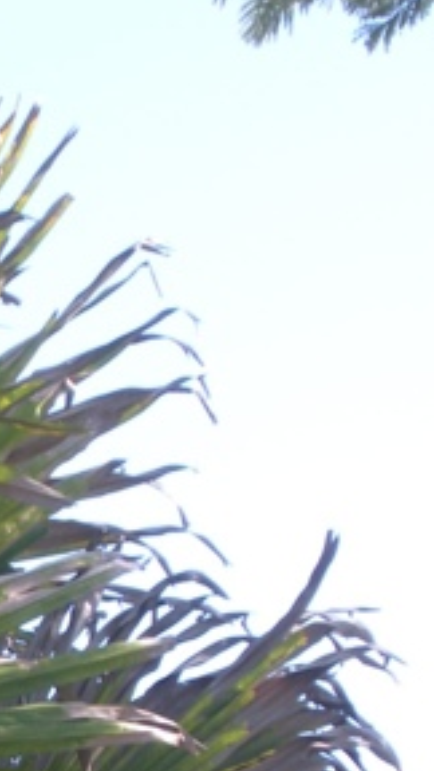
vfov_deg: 13.8
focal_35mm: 150
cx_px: -409
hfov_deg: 7.8
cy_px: 1009
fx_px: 3069
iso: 64
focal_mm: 7.7
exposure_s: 1/87.6
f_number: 4
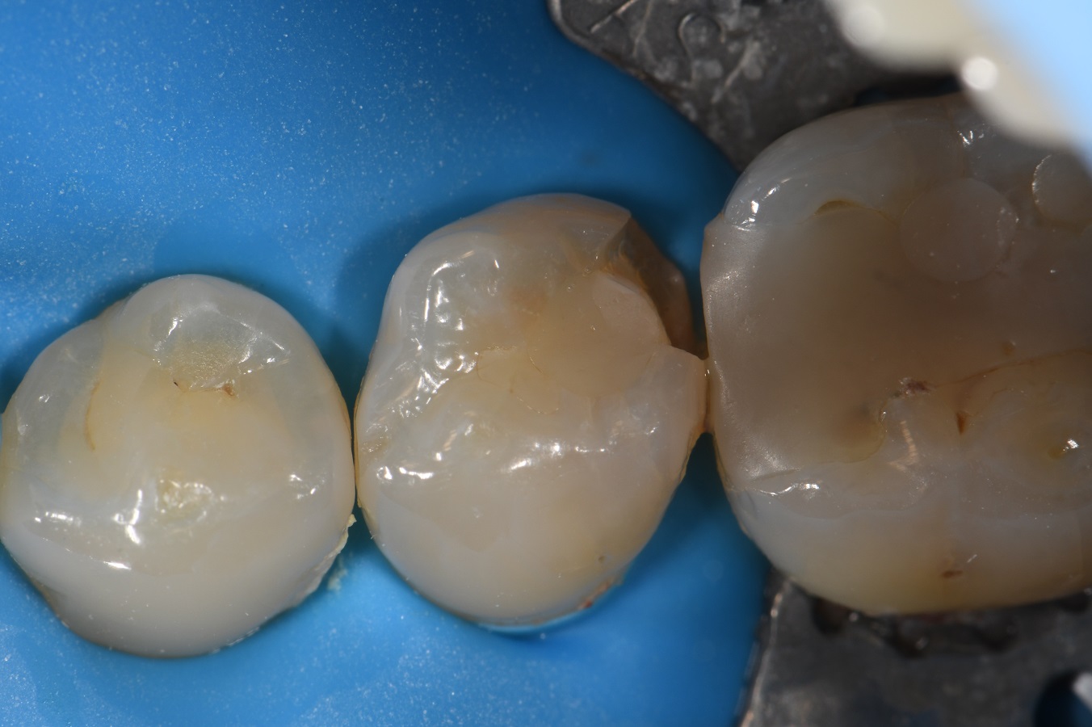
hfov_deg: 13.1
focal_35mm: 157
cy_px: 364
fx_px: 4760
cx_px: 546
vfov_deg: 8.7
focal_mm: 105
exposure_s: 1/160
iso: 200
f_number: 32
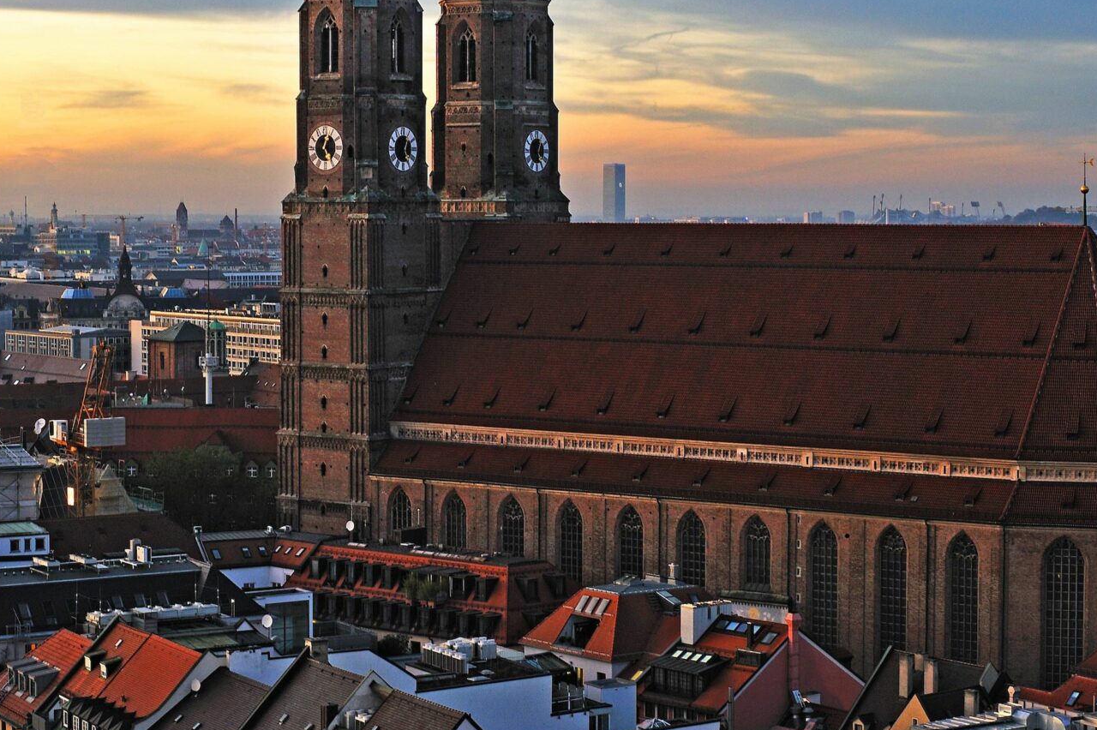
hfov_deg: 25.4
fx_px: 2436
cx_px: 509
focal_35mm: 80
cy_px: 251
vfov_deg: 17.0
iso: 200
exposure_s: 1/8
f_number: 11
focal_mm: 50
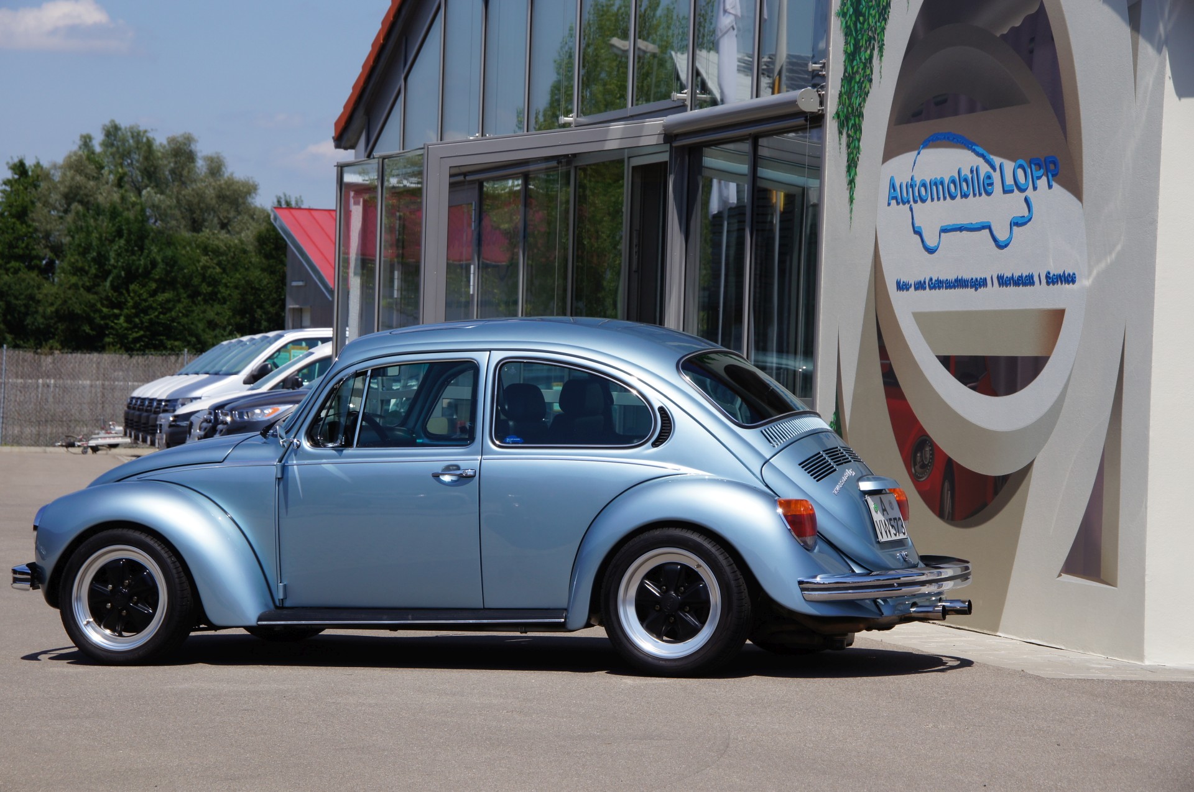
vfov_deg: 10.7
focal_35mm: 128
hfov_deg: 16.1
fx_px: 4222
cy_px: 396
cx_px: 597
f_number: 11
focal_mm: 85
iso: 100
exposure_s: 1/200
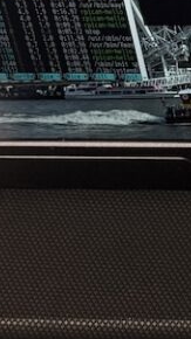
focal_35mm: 150
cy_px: 265
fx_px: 1351
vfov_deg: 14.3
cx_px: 516
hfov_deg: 7.4
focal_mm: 5.96
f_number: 1.6
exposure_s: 1/50
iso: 125
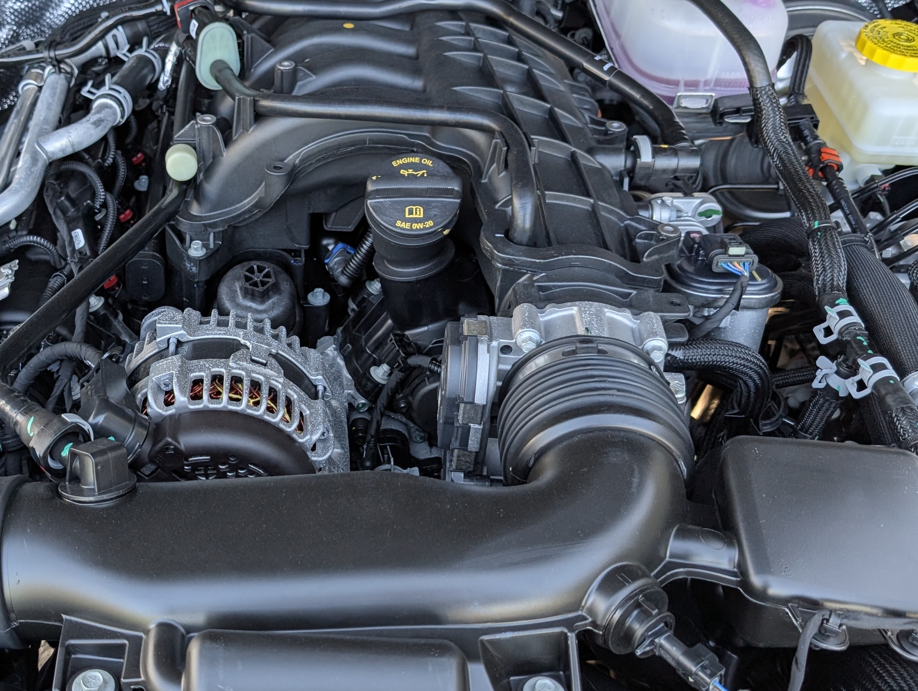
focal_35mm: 42
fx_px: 1115
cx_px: 279
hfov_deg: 43.9
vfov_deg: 34.4
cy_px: 342
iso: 79
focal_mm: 6.9
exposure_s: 1/120
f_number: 1.68
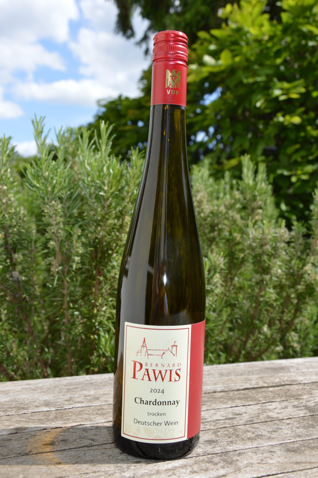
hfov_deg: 31.8
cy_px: 239
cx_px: 159
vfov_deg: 46.4
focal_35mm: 42
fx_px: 557
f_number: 8
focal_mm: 28
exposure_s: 1/200
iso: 100
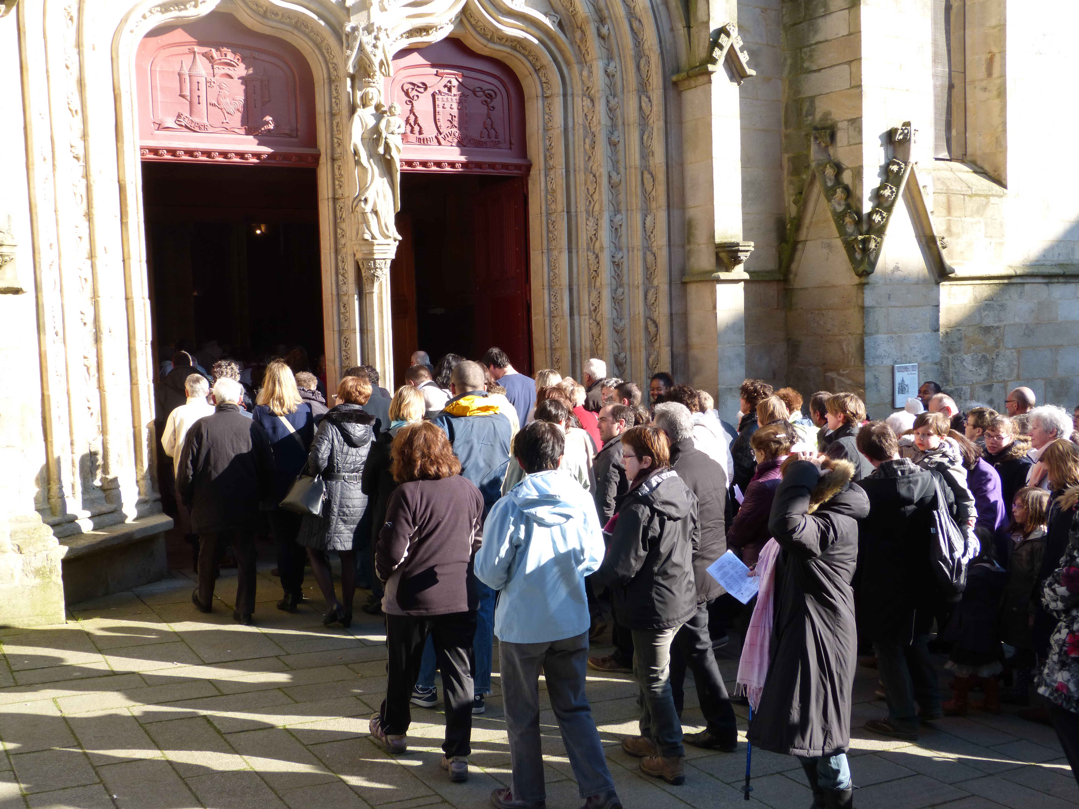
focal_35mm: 37
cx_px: 540
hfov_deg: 50.1
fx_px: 1153
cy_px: 404
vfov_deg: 38.7
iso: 100
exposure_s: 1/200
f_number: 4
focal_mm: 6.5
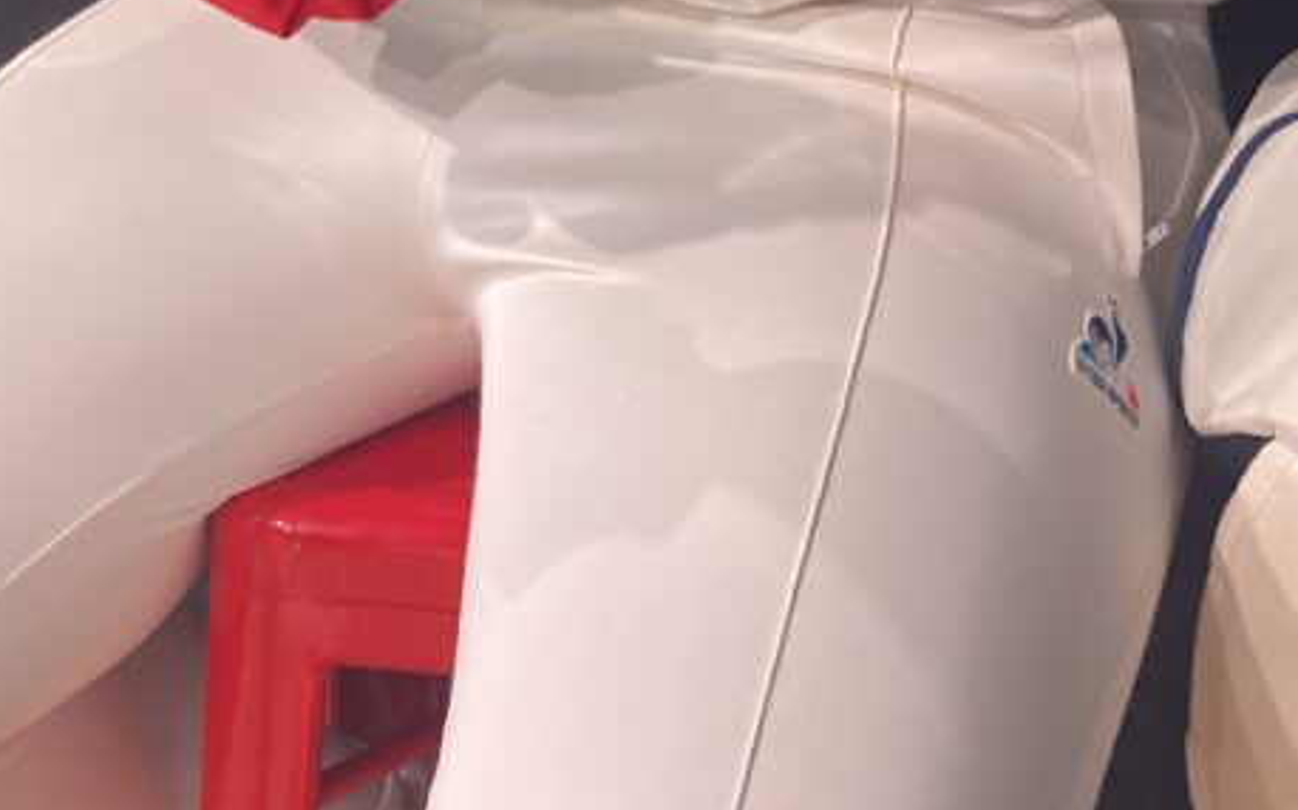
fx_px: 2476
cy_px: -668
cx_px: 541
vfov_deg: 15.7
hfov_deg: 29.3
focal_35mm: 70
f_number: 1.8
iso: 500
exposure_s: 1/30
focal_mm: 3.99
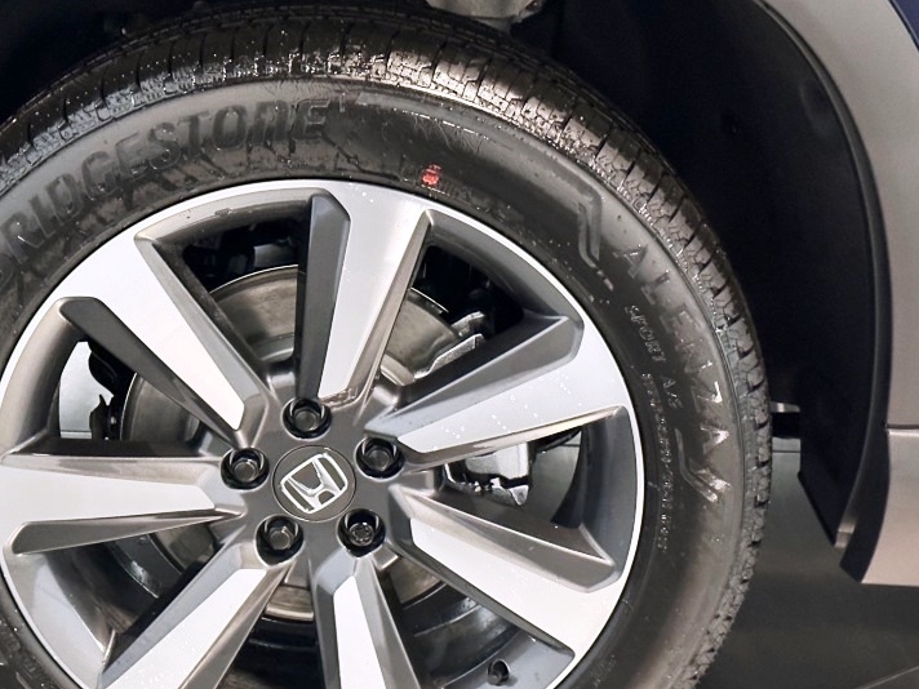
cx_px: 310
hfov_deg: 28.0
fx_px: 1832
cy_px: 470
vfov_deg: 21.2
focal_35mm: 69
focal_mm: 6.86
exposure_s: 1/30
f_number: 1.78
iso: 640
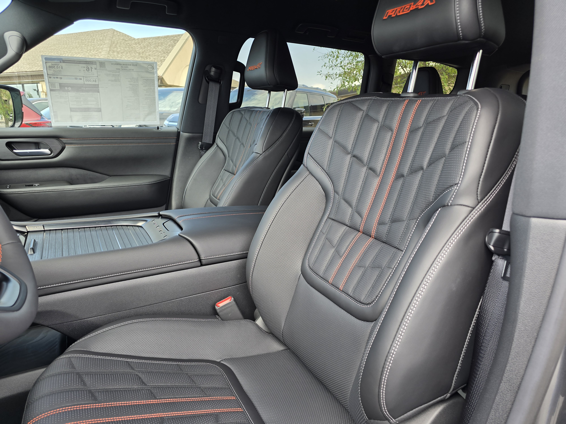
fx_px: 376
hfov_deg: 73.9
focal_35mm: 23
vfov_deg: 58.9
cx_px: 283
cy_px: 212
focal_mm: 6.3
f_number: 1.7
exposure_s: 1/180
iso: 25
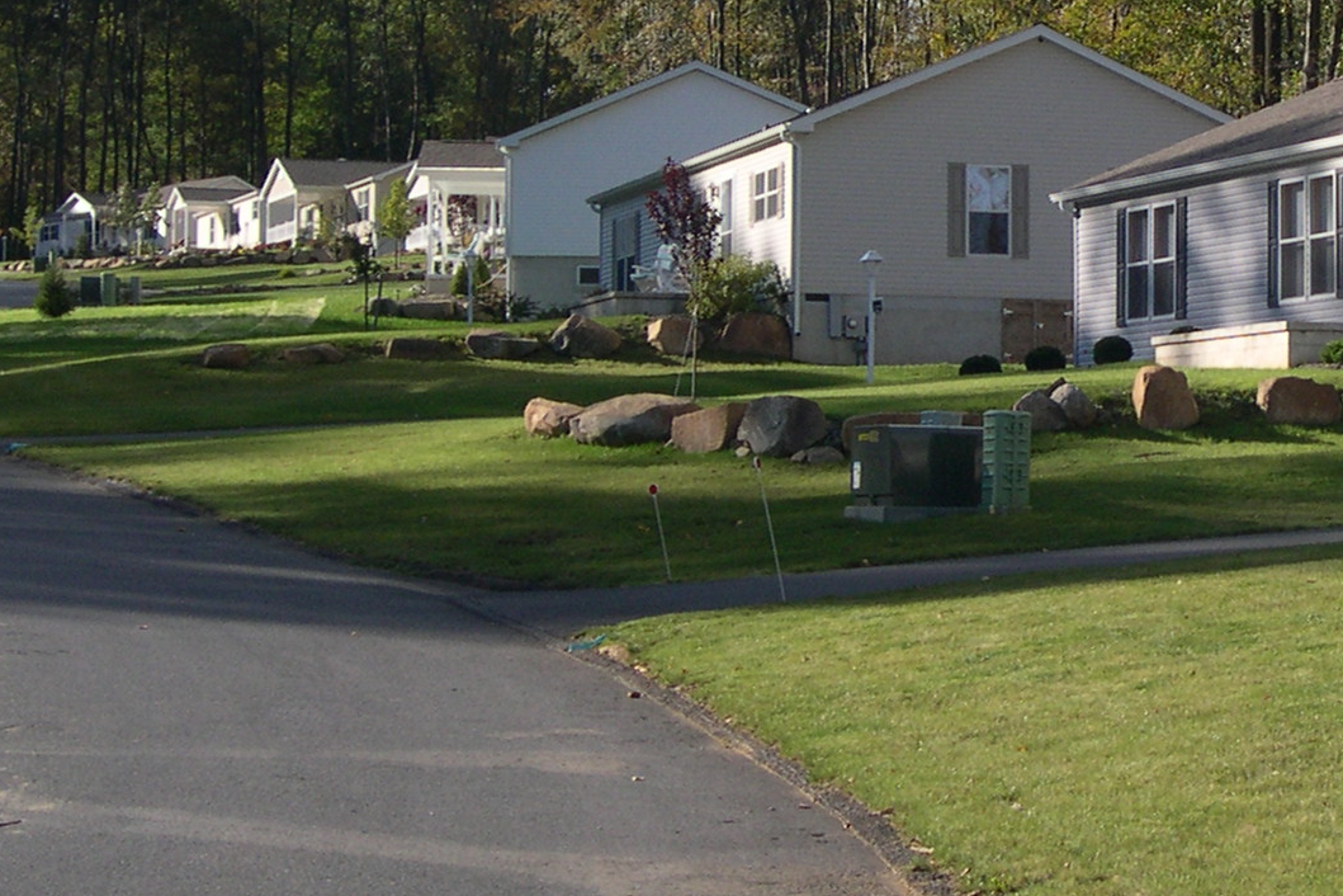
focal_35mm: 116
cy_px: 216
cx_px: 1179
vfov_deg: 11.8
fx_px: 4327
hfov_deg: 17.4
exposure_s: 1/123
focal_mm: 11.1
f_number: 8.8
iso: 100
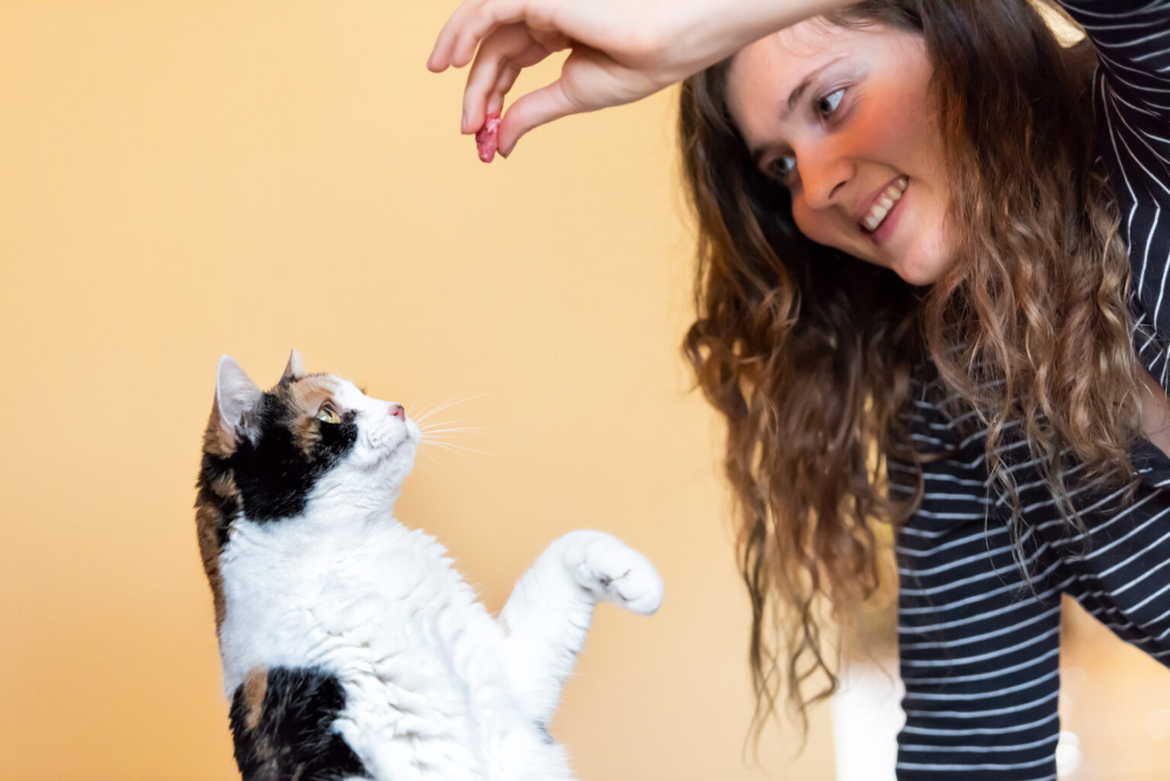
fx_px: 3186
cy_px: 390
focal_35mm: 98
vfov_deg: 14.0
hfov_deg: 20.8
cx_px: 585
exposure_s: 1/400
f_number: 2.8
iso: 3200
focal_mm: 98
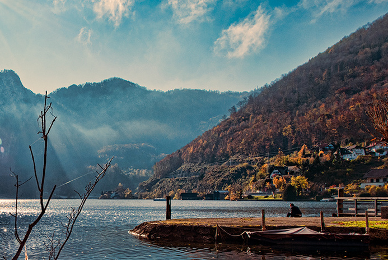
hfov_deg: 41.2
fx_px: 453
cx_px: 12
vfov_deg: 31.3
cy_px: 197
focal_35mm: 42
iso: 200
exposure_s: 1/750
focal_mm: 18
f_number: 8
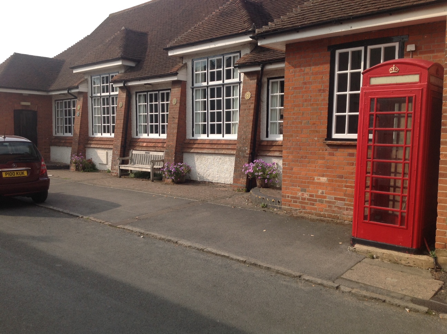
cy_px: 167
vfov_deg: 40.6
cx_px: 224
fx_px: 451
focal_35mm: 35
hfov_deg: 52.7
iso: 50
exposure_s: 1/1259
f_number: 2.4
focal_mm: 4.28
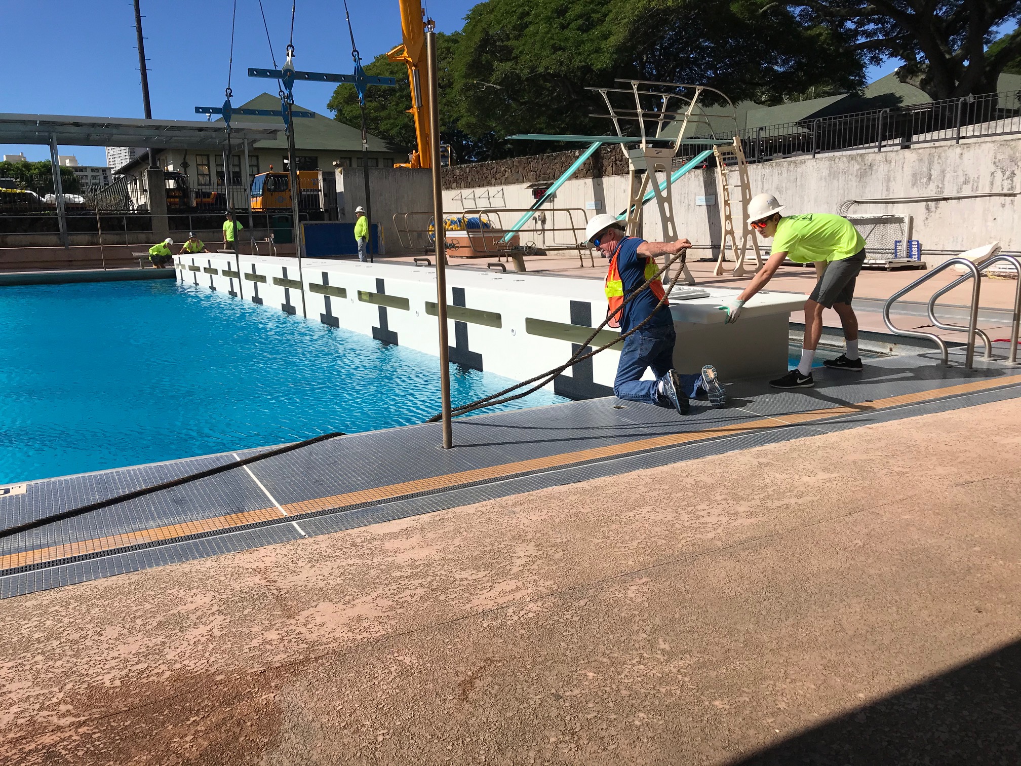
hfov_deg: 63.4
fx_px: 826
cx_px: 510
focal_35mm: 28
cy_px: 383
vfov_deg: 49.7
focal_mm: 3.99
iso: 20
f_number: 1.8
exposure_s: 1/5051
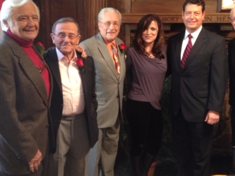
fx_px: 319
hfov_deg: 40.4
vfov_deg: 30.8
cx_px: 127
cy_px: 83
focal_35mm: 47
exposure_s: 1/20
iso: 250
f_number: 2.4
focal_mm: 4.28
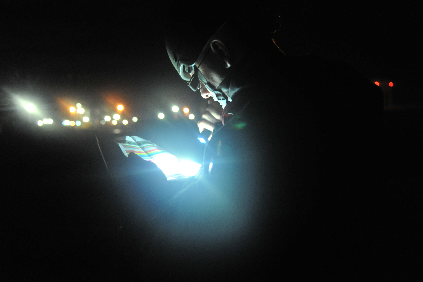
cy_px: 141
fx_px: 341
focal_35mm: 29
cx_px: 212
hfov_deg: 63.7
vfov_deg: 45.0
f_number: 2.8
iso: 1600
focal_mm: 29
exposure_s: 1/15
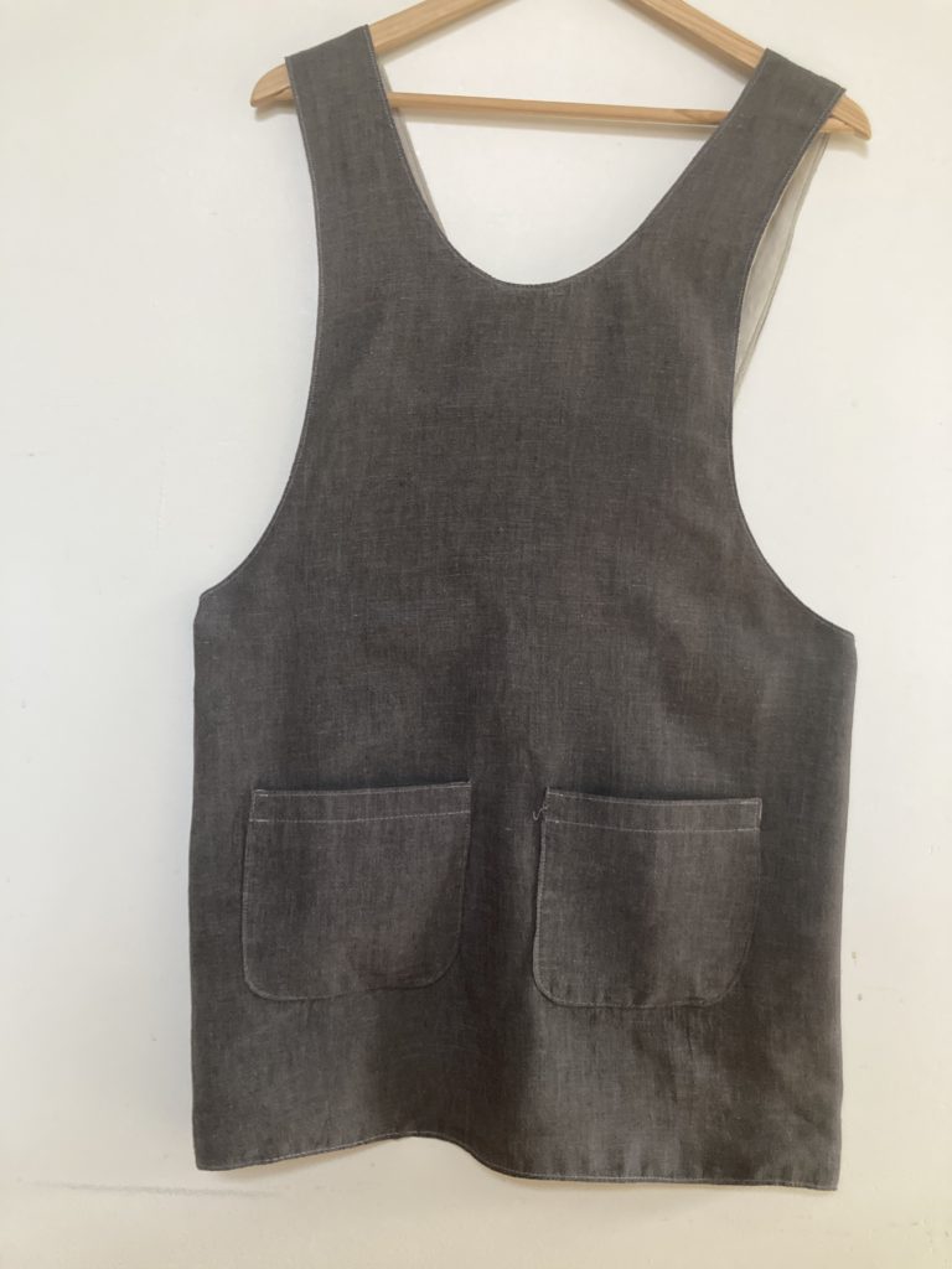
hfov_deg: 49.7
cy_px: 634
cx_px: 476
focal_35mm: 28
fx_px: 1027
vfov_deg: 63.4
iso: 640
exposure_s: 1/24
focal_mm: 3.99
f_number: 1.8
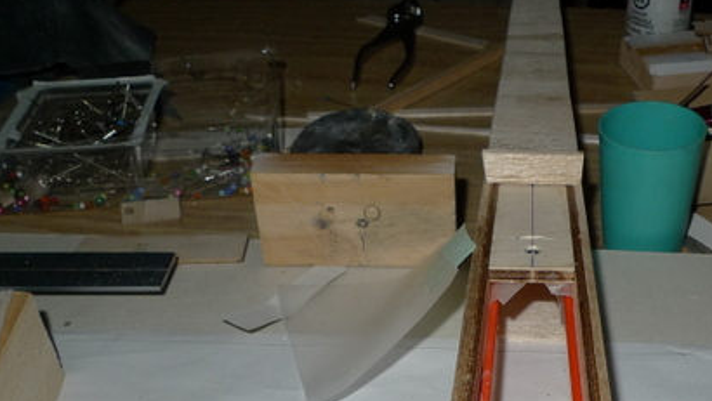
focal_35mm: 51
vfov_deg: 21.9
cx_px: 511
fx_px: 963
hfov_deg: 39.7
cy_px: 472
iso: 100
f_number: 4
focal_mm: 5.1
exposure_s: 1/2000
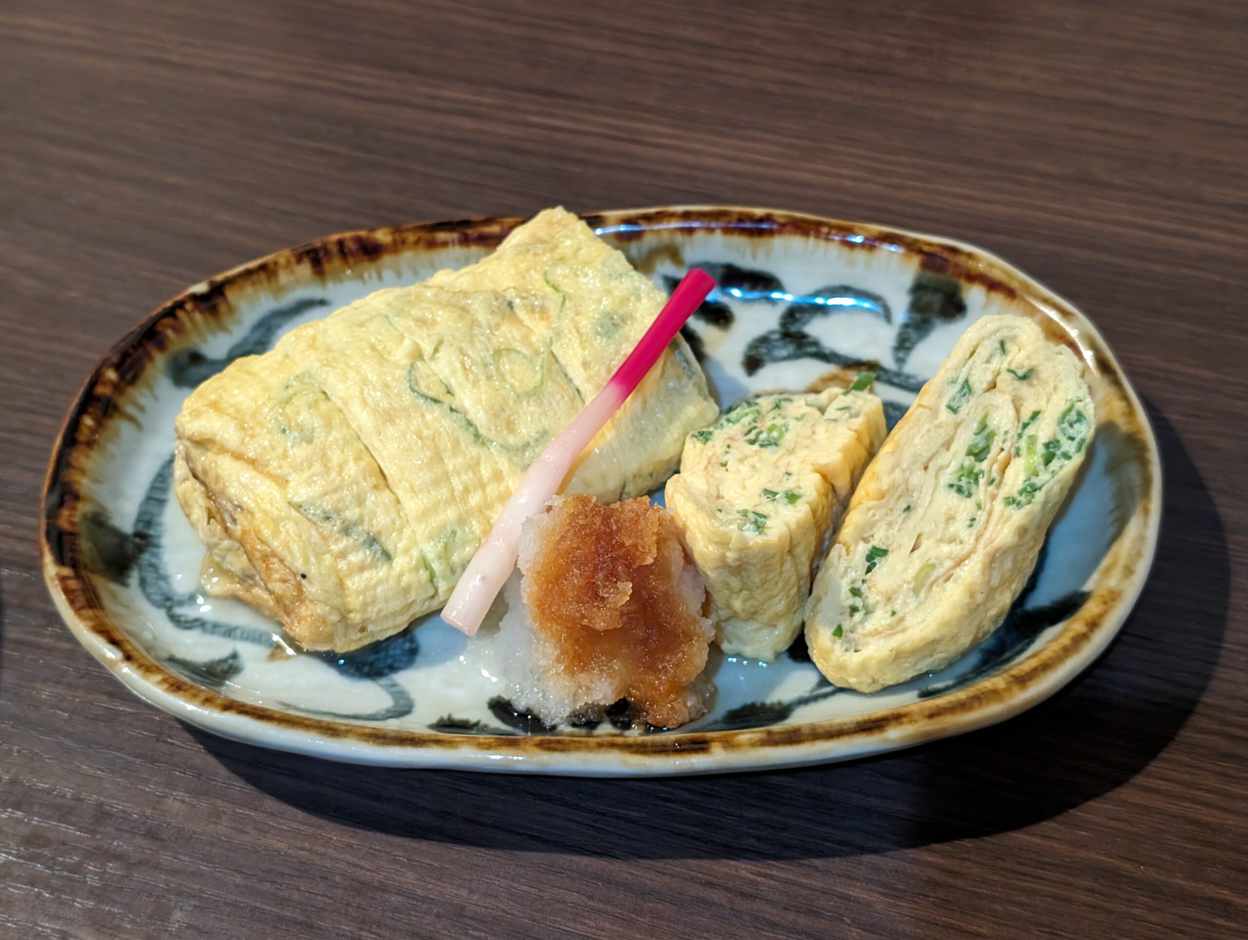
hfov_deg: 38.9
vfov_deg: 29.8
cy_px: 470
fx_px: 1769
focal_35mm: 49
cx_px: 624
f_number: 1.68
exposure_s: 1/43.2
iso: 642
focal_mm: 6.9
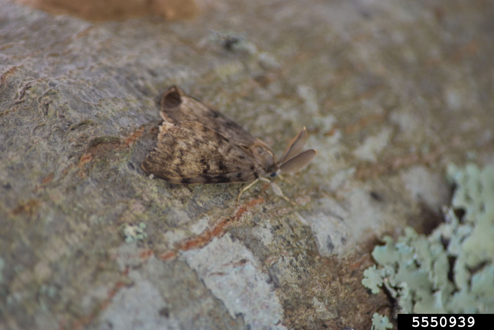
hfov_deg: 4.6
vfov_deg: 3.1
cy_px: 165
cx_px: 247
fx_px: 6175
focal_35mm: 450
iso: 450
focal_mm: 300
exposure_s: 1/60
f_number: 5.6
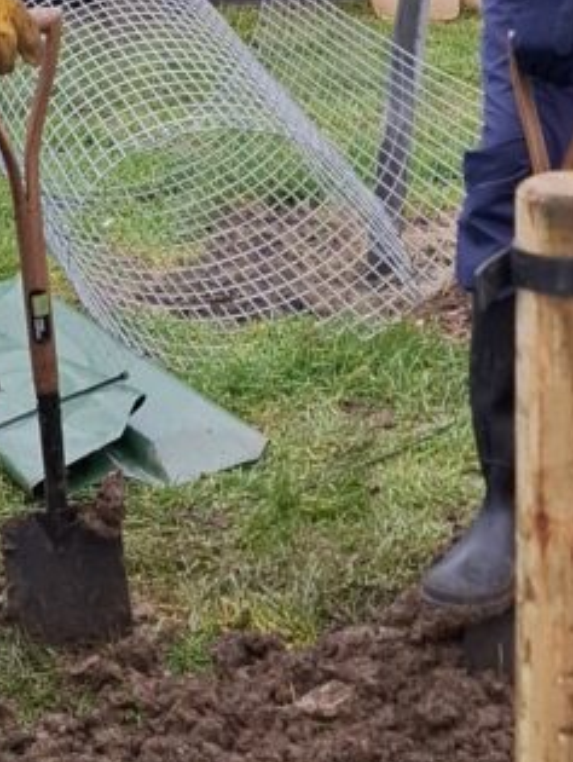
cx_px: 471
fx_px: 2467
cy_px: 63
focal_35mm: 112
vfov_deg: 17.3
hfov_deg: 13.2
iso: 64
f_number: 1.8
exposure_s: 1/100
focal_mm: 5.54
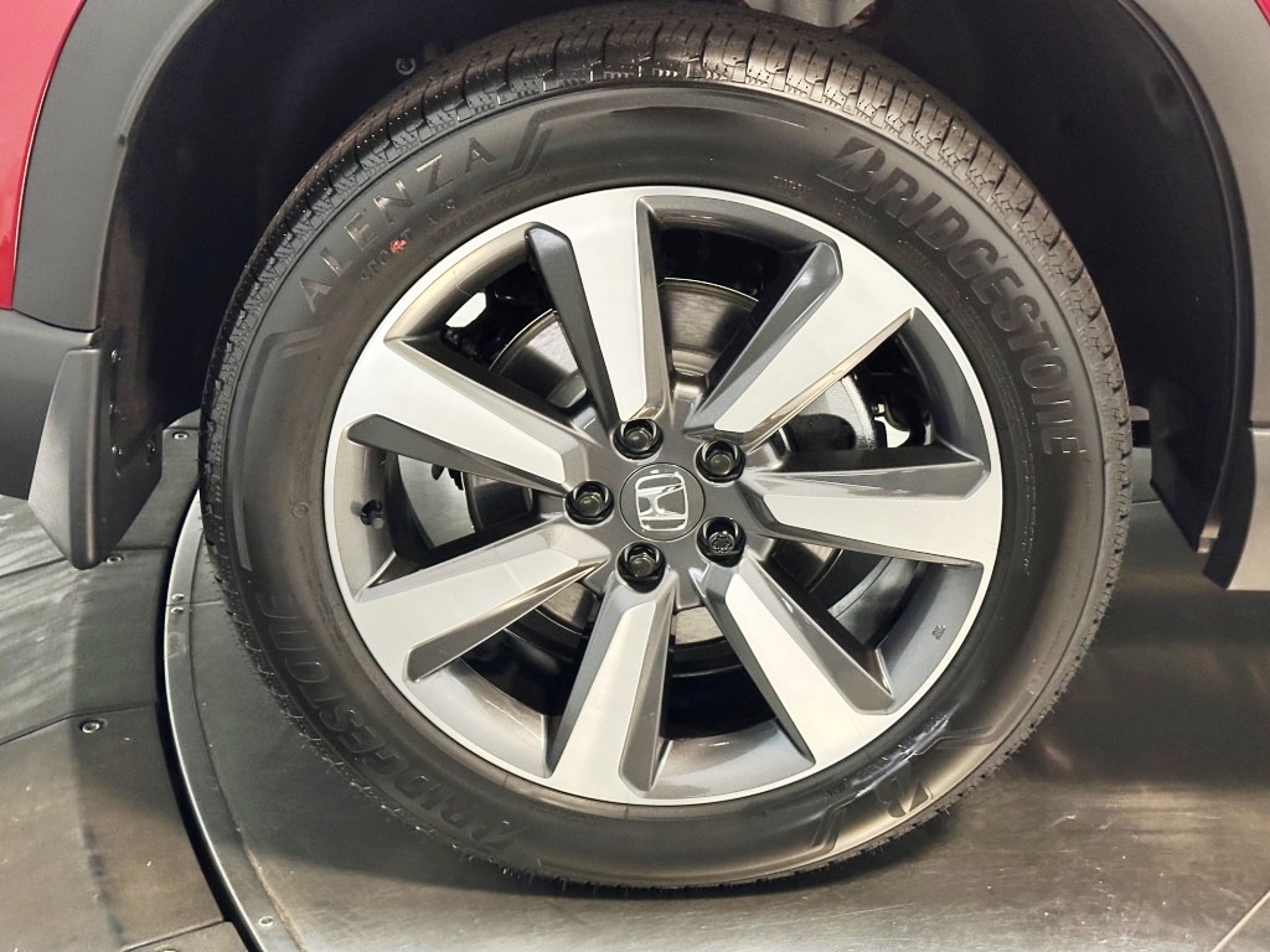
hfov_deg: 39.7
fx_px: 1761
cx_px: 635
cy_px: 476
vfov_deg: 30.3
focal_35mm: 48
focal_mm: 6.86
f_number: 1.78
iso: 640
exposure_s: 1/30
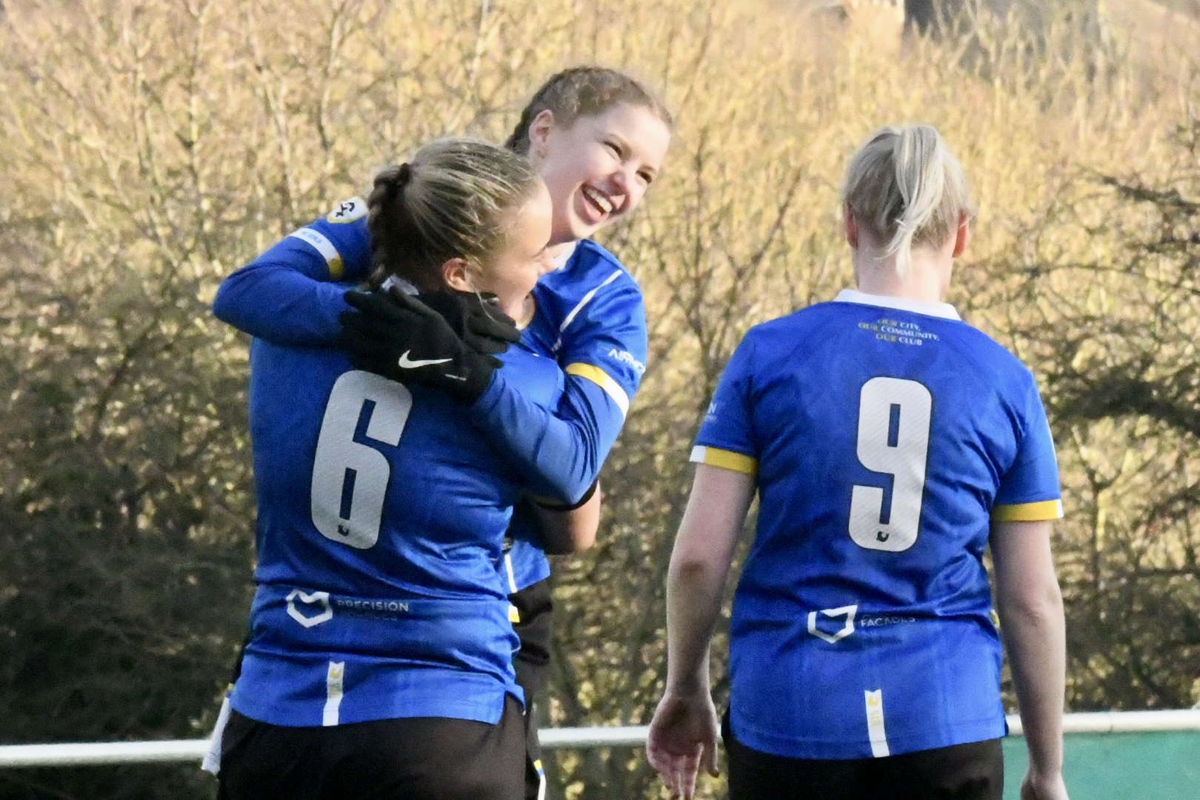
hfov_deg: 4.7
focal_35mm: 435
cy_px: 400
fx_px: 14499
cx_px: 600
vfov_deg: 3.2
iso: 20000
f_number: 22
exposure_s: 1/400
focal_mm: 290
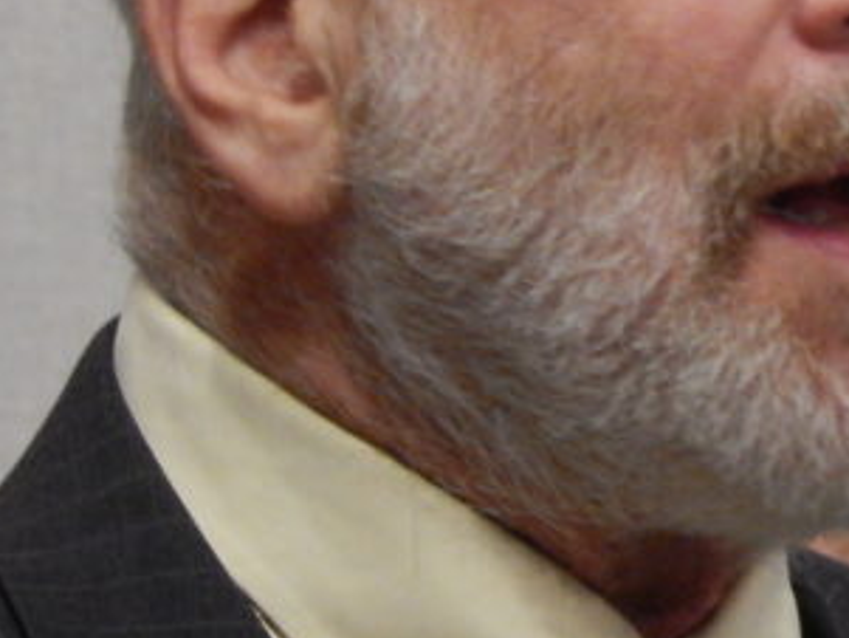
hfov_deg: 2.0
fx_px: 24364
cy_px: 195
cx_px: 831
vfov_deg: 1.5
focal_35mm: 993
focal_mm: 69
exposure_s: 1/30
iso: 640
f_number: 5.7
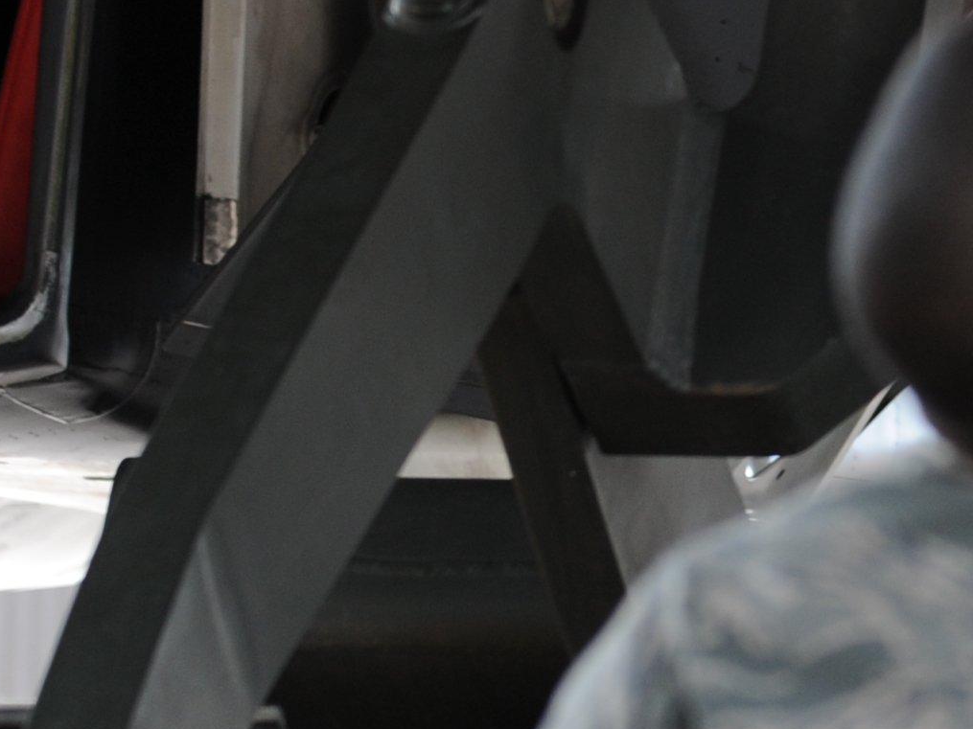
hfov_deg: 6.9
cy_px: 404
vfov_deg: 5.3
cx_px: 1326
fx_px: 7926
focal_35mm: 282
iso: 500
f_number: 2.8
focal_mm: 70
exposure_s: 1/160
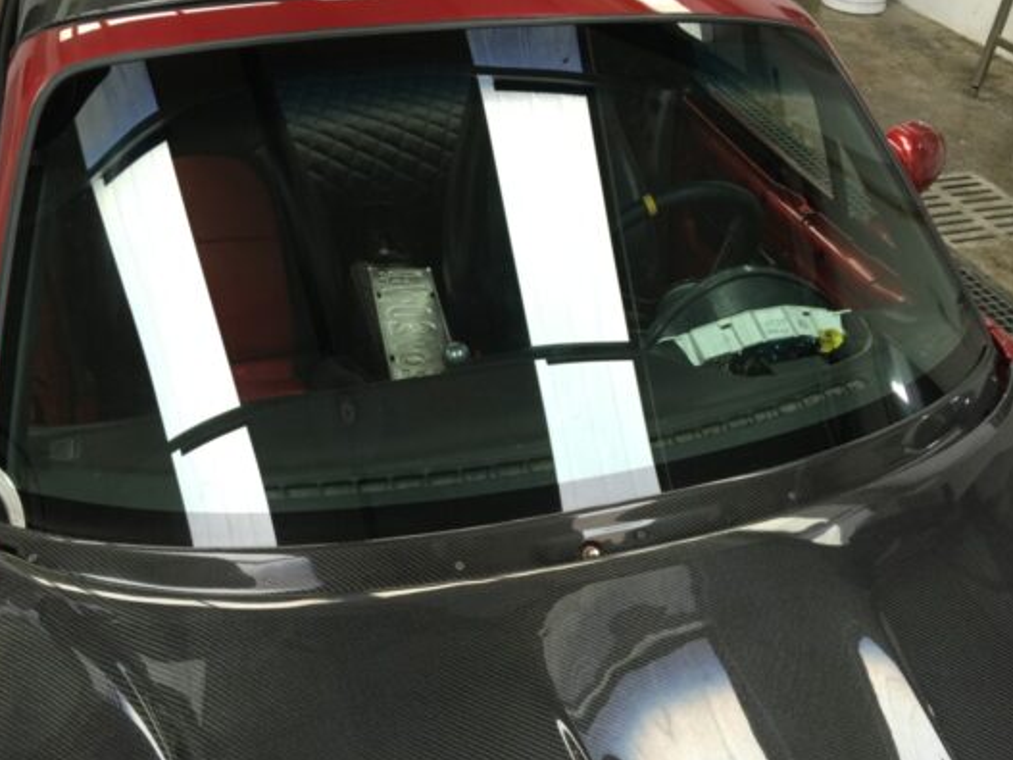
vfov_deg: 42.8
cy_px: 429
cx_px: 494
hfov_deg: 55.4
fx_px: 965
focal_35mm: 33
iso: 32
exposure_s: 1/33
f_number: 2.2
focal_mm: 4.15
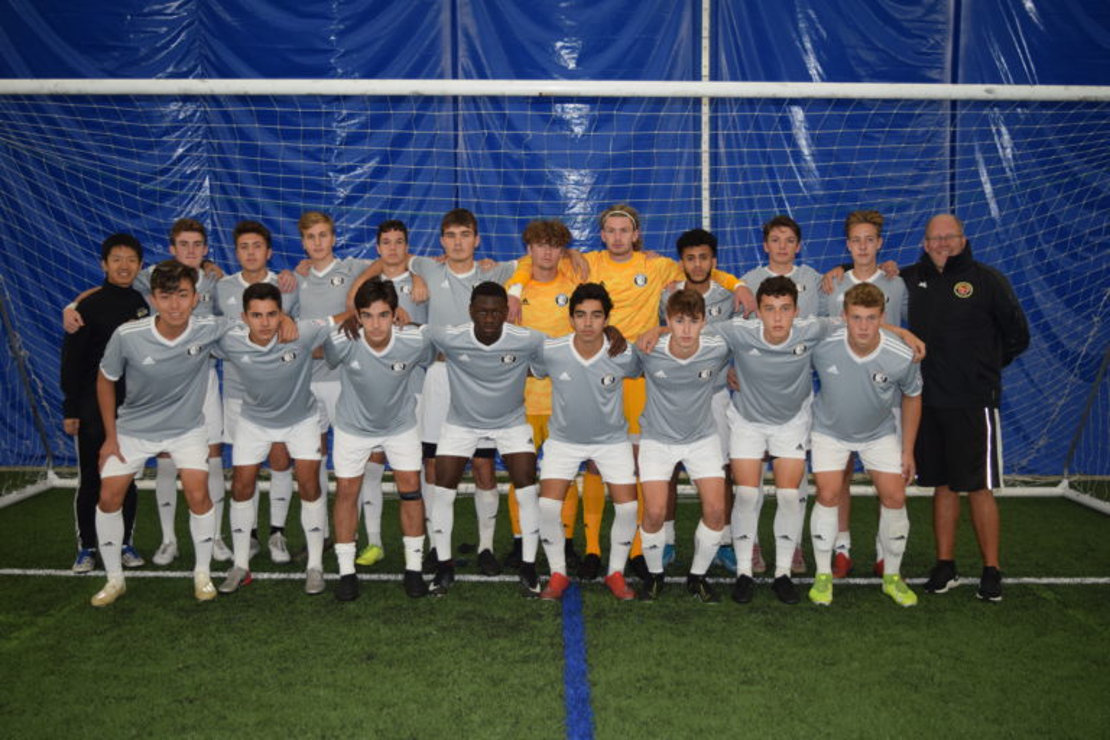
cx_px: 555
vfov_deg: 36.9
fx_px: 1110
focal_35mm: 36
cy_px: 370
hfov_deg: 53.1
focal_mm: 24
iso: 800
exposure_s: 1/60
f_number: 4
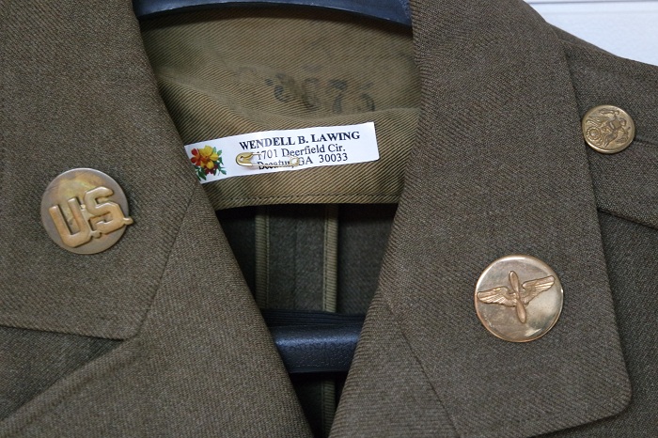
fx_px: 1407
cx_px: 329
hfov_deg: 26.3
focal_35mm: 77
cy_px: 219
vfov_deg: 17.7
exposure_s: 1/15
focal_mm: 50
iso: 3200
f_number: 5.6
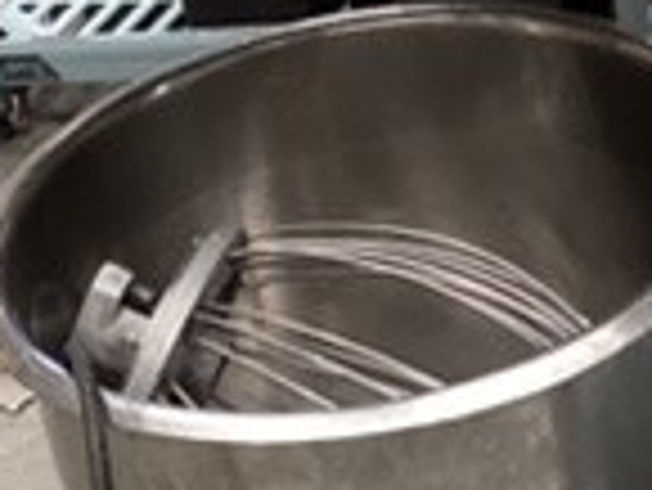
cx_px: 306
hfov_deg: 14.4
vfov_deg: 10.7
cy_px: -63
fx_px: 2583
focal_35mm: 137
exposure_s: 1/50
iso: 125
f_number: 2.4
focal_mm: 3.3
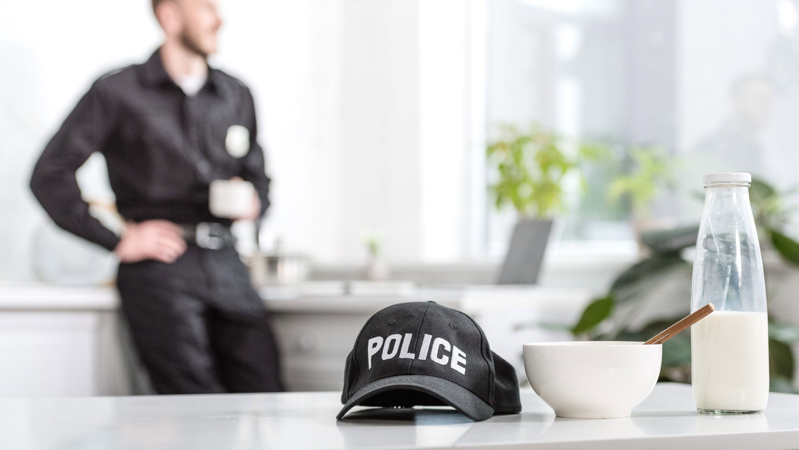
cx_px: 399
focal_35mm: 79
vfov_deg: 15.3
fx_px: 1674
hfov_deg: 26.8
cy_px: 198
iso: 800
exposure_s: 1/250
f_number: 3.5
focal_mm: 75
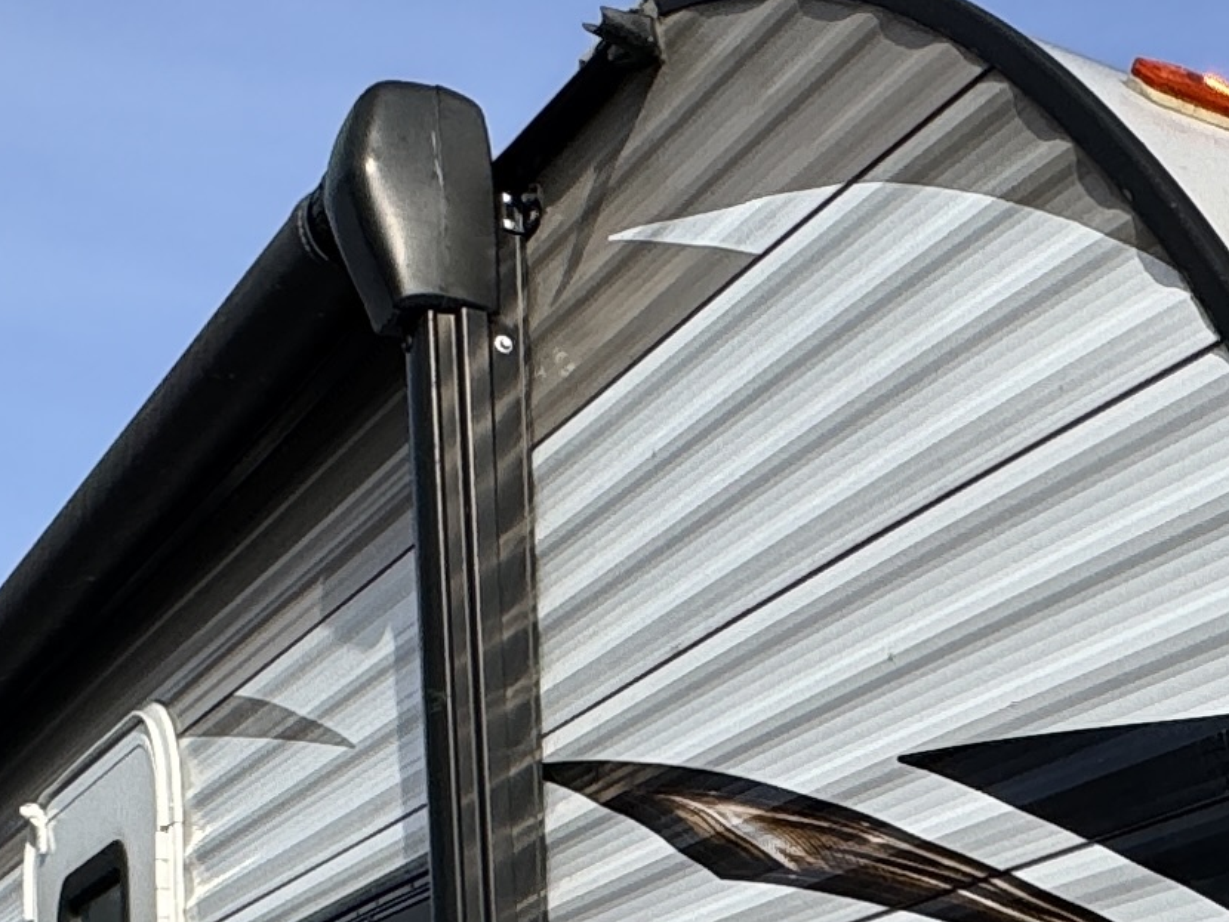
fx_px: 2415
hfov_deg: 27.0
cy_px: 1279
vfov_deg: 19.5
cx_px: 1214
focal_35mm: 68
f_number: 2.2
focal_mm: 2.22
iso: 50
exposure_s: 1/2208
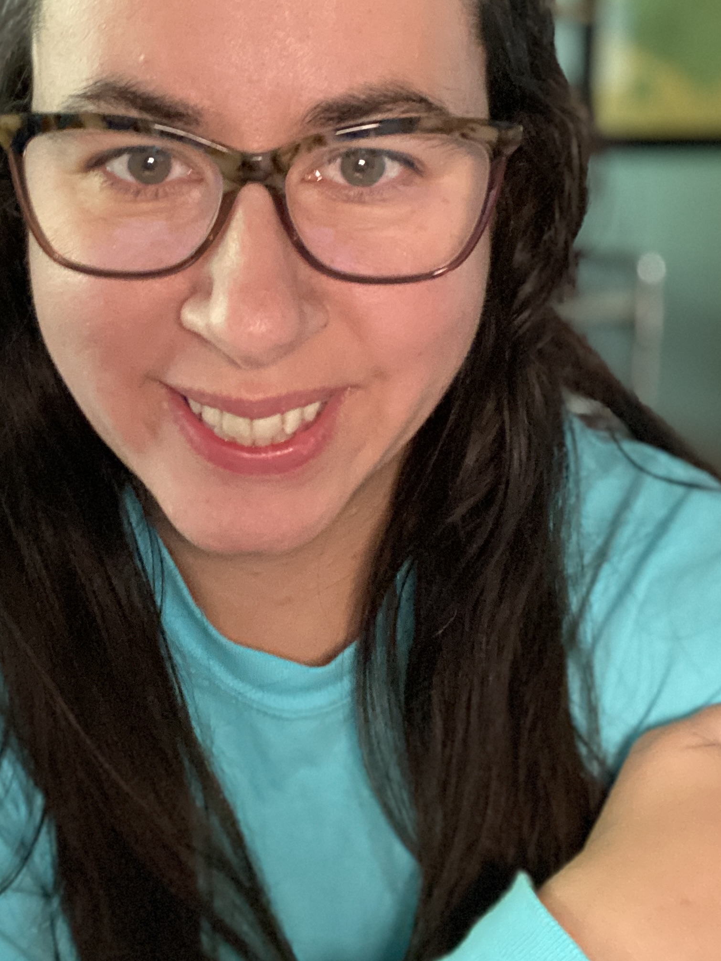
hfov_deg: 31.0
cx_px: 194
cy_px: 323
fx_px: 1278
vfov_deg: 40.7
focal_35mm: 46
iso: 640
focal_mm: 2.71
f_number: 2.2
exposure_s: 1/30
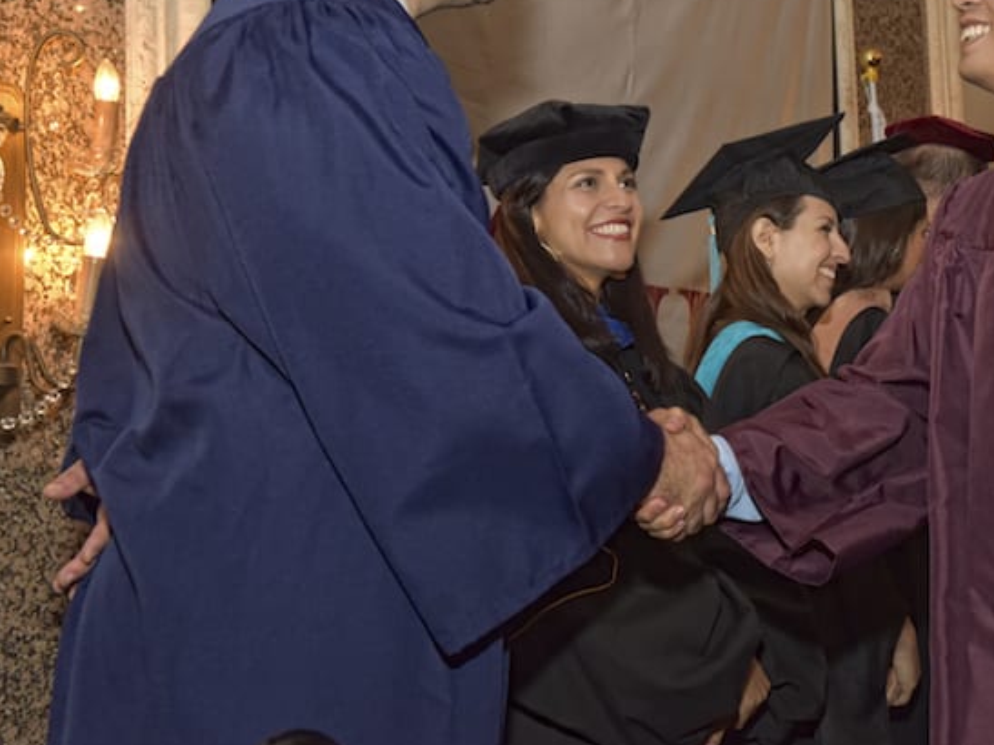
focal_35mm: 76
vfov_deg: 19.3
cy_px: 228
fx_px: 2182
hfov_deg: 25.2
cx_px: 803
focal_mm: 48
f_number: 8
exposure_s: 1/60
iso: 1250
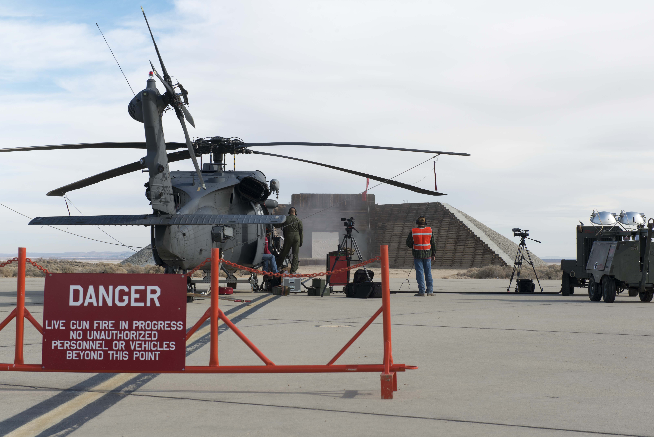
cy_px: 218
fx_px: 1272
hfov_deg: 28.8
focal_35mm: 70
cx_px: 327
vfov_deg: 19.5
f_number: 11
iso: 100
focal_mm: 70
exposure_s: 1/125
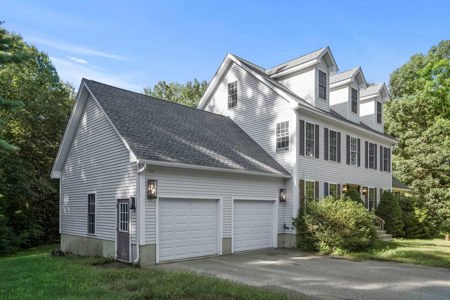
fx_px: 313
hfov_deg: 71.5
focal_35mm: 25
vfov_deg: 51.3
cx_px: 225
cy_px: 150
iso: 800
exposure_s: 1/400
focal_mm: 25
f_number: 8
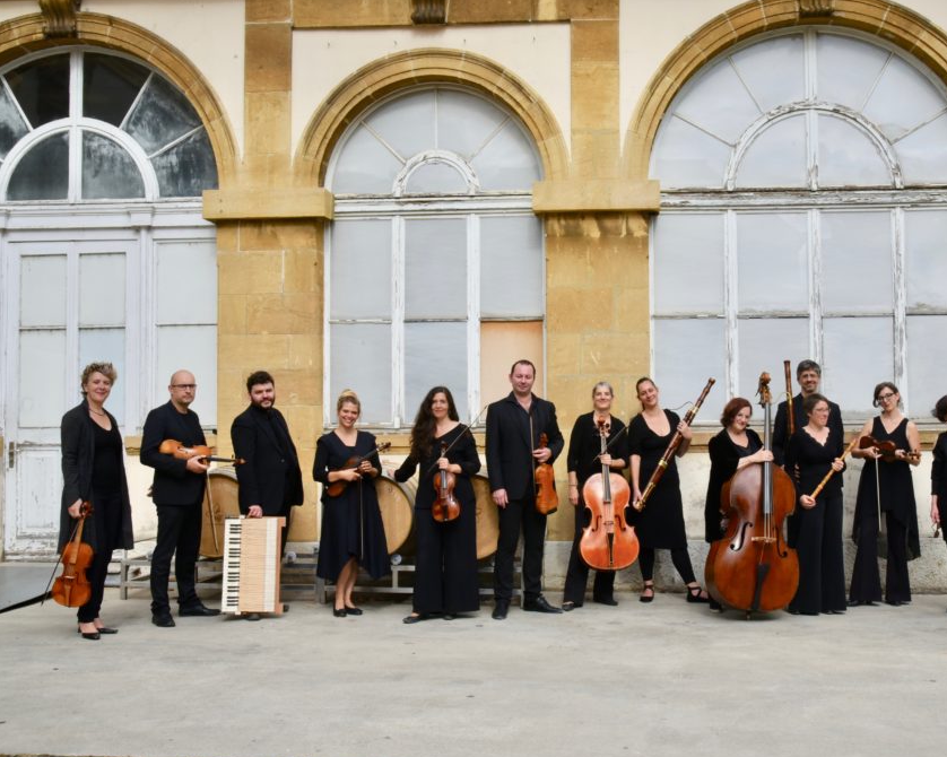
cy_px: 380
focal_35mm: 39
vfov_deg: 38.2
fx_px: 1093
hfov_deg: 46.6
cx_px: 574
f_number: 22
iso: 640
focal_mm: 34
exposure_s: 1/125
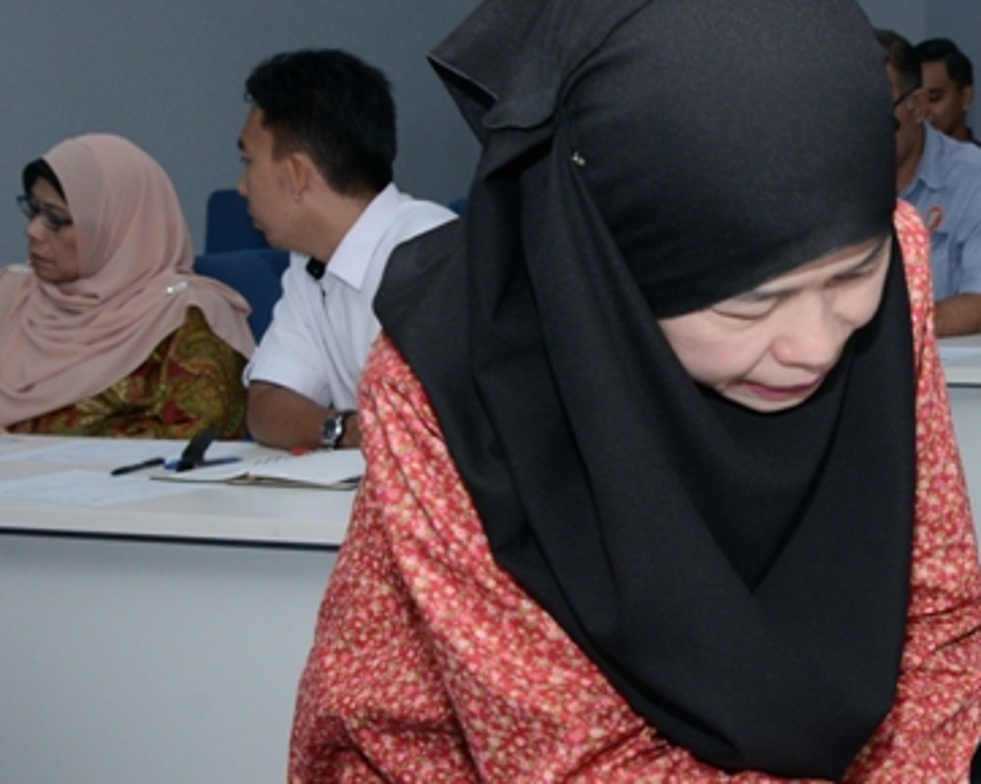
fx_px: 2698
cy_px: 612
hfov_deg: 19.5
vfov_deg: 16.4
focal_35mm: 93
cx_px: 1152
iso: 1400
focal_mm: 35
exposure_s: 1/250
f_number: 8
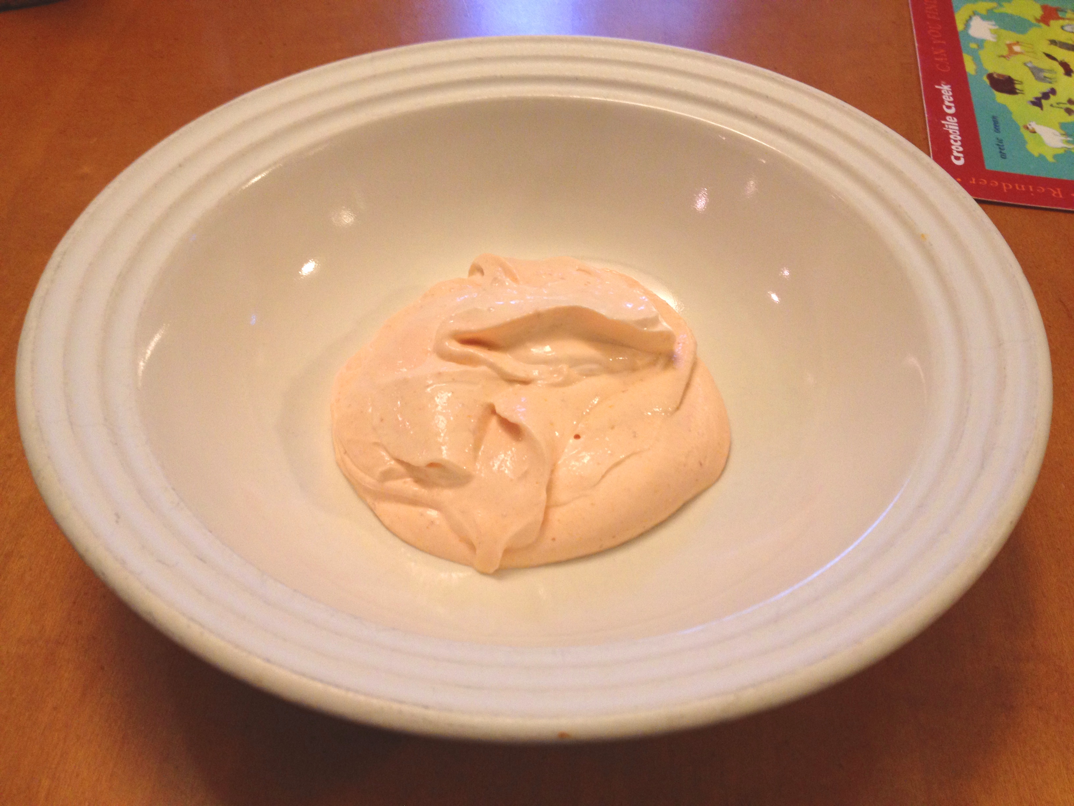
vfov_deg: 40.7
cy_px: 403
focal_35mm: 35
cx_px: 537
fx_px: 1086
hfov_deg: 52.6
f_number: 2.4
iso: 125
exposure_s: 1/20
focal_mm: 4.28
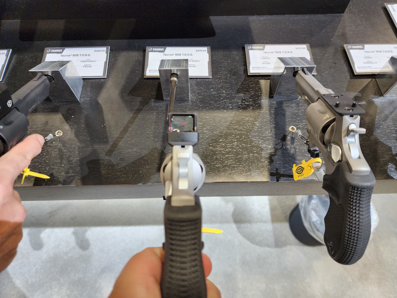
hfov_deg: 73.9
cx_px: 198
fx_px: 264
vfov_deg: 58.9
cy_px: 149
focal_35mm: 23
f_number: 1.8
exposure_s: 1/120
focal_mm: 6.4
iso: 400
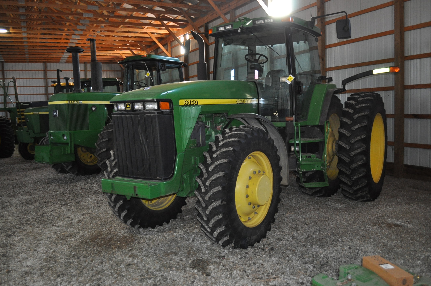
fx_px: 395
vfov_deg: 39.9
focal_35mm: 33
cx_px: 216
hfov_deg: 57.3
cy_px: 143
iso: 800
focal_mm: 22
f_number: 3.8
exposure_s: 1/60
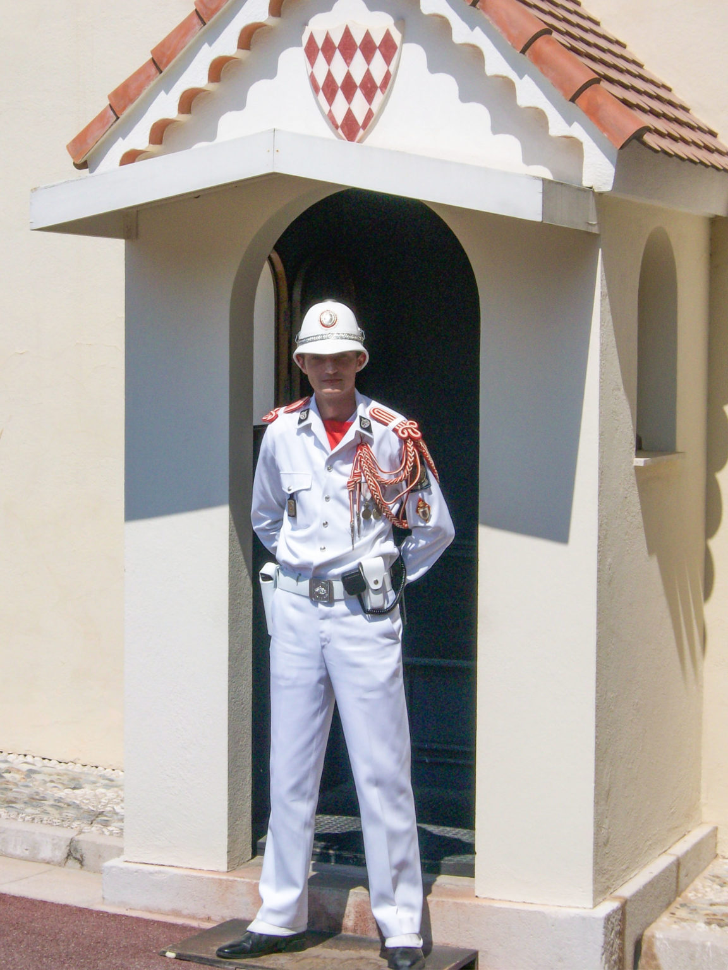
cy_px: 485
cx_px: 364
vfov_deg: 23.8
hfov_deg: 18.0
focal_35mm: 82
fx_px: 2299
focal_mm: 13.7
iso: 64
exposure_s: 1/277
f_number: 8.9
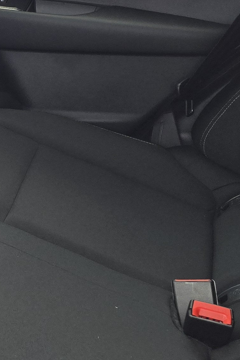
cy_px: 47
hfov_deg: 13.6
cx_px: -257
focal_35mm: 84
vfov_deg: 23.6
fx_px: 840
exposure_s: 1/180
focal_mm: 6.3
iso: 80
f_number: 1.7
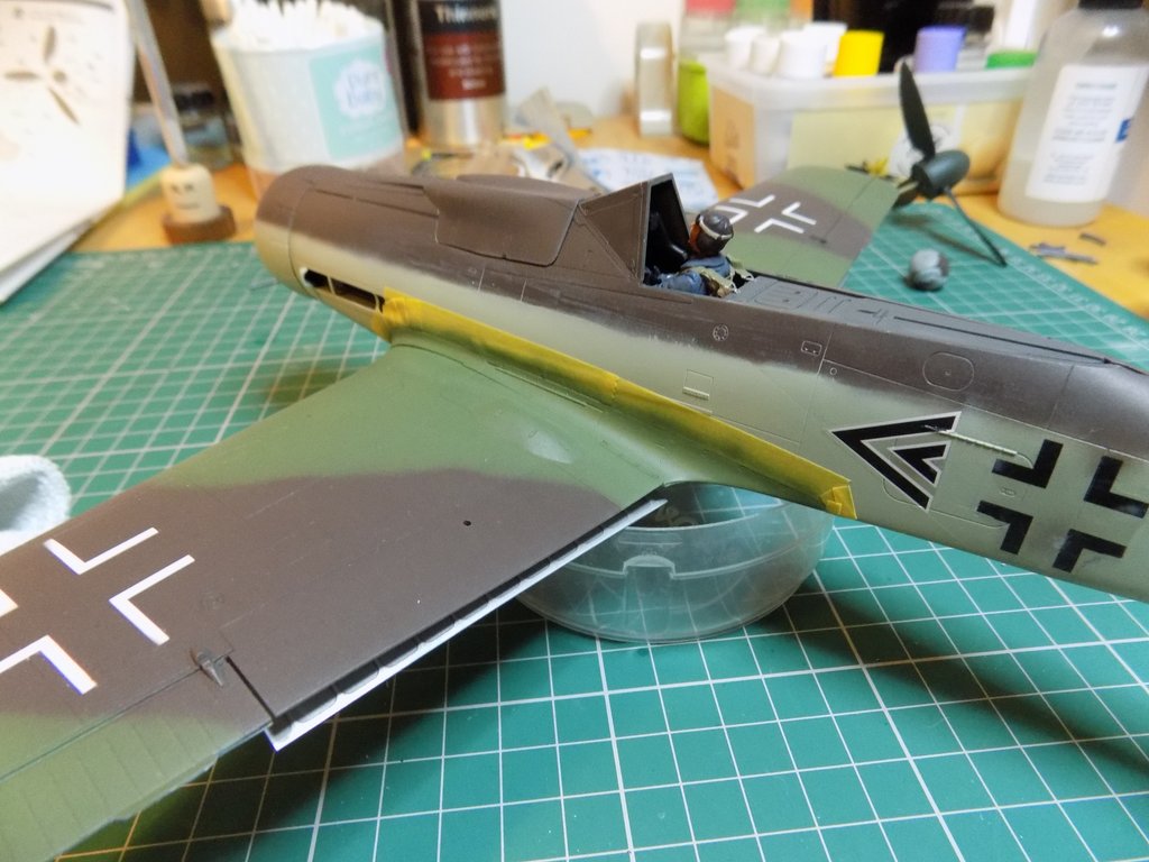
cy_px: 431
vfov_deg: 58.9
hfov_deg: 73.9
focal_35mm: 23
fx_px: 763
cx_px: 574
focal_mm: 4
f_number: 3.1
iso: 400
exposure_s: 1/10
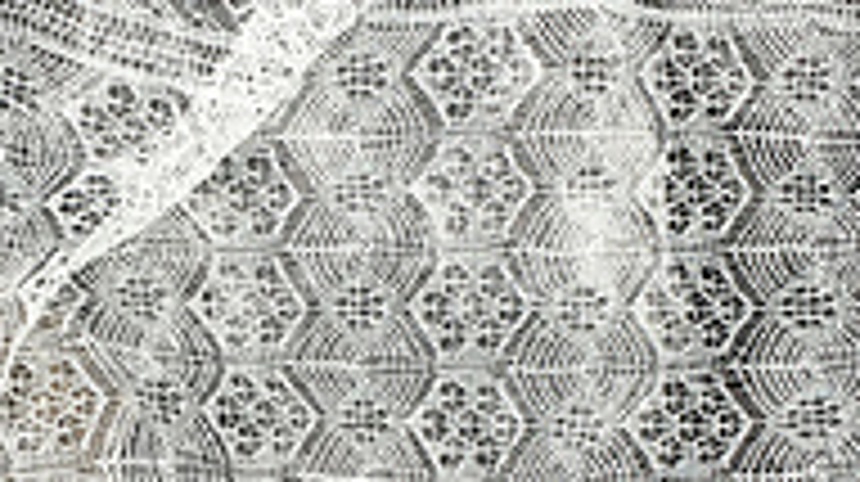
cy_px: 541
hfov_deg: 20.0
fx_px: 2415
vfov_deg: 11.2
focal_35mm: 106
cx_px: 171
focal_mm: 4.15
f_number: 2.2
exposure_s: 1/388
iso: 25
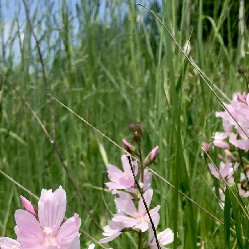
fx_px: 602
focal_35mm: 74
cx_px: 205
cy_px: 292
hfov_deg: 23.0
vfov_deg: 21.8
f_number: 2.2
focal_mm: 4.15
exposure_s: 1/1637
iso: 25
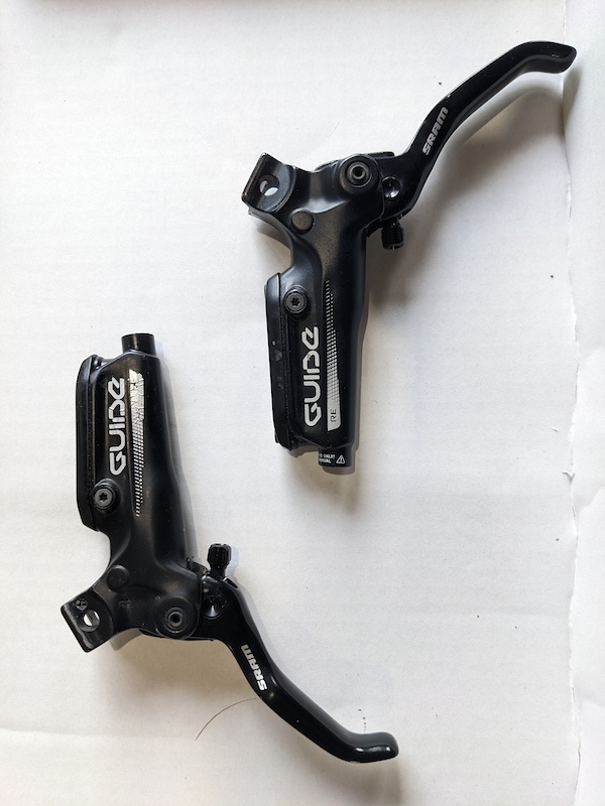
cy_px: 403
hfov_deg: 51.4
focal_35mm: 27
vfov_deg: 65.3
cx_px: 302
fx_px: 629
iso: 105
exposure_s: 1/60
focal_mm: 4.38
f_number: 1.73
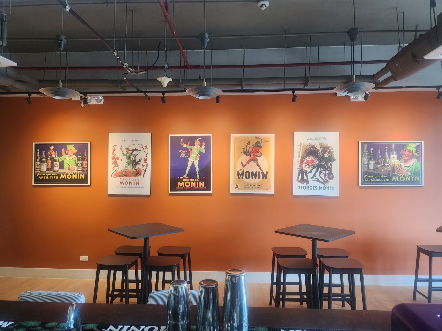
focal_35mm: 24
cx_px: 221
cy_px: 166
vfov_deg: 56.8
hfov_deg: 71.6
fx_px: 306
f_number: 1.8
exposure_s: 1/120
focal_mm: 5
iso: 400
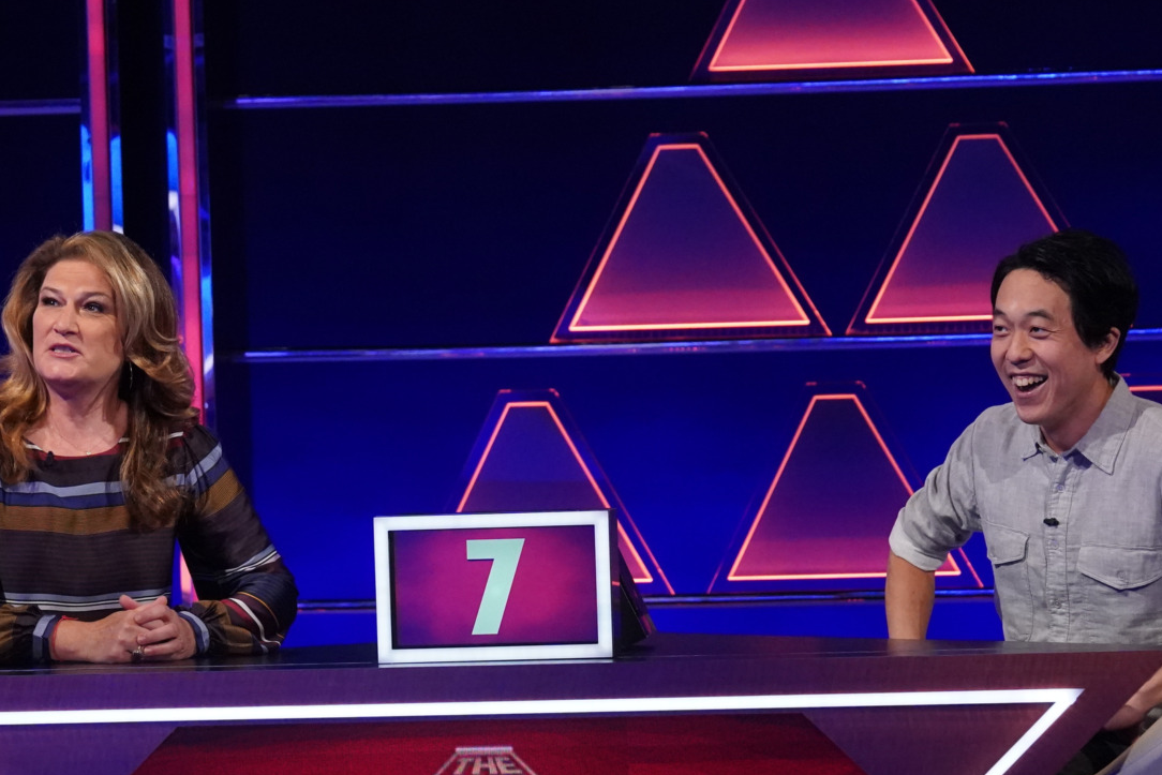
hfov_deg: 8.1
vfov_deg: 5.4
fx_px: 8231
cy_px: 687
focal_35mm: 255
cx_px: 523
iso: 8000
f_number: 5.6
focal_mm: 135
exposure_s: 1/500
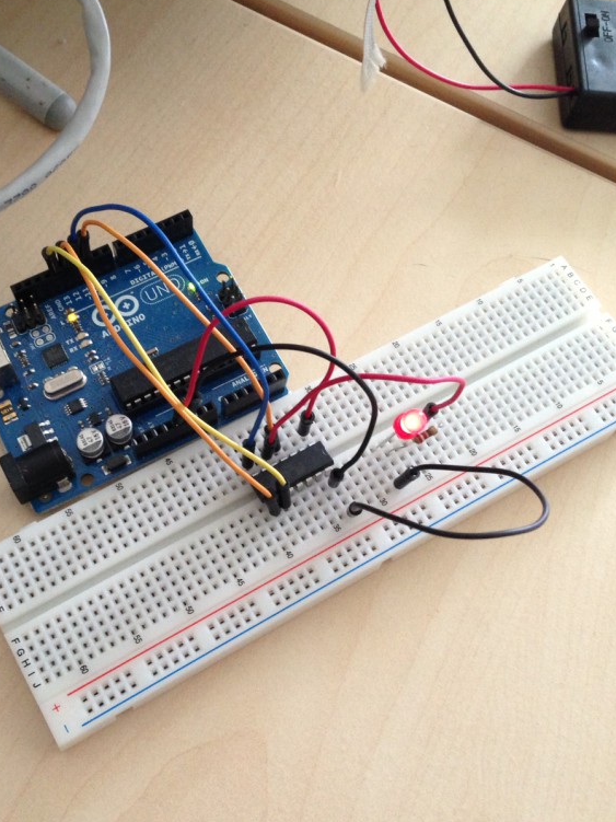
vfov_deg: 42.1
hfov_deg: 31.9
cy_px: 404
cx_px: 207
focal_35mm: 45
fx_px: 1068
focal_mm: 4.13
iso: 250
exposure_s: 1/20
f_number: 2.4
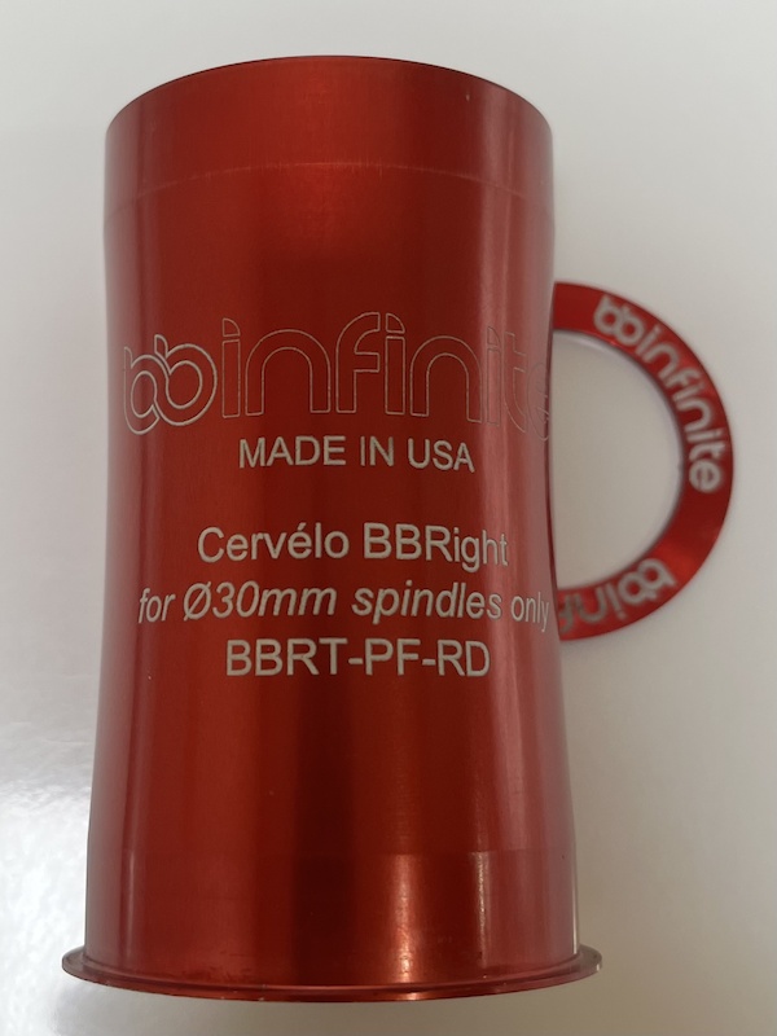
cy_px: 518
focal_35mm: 26
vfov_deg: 67.3
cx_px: 388
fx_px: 778
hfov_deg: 53.1
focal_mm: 5.1
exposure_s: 1/121
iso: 32
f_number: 1.6
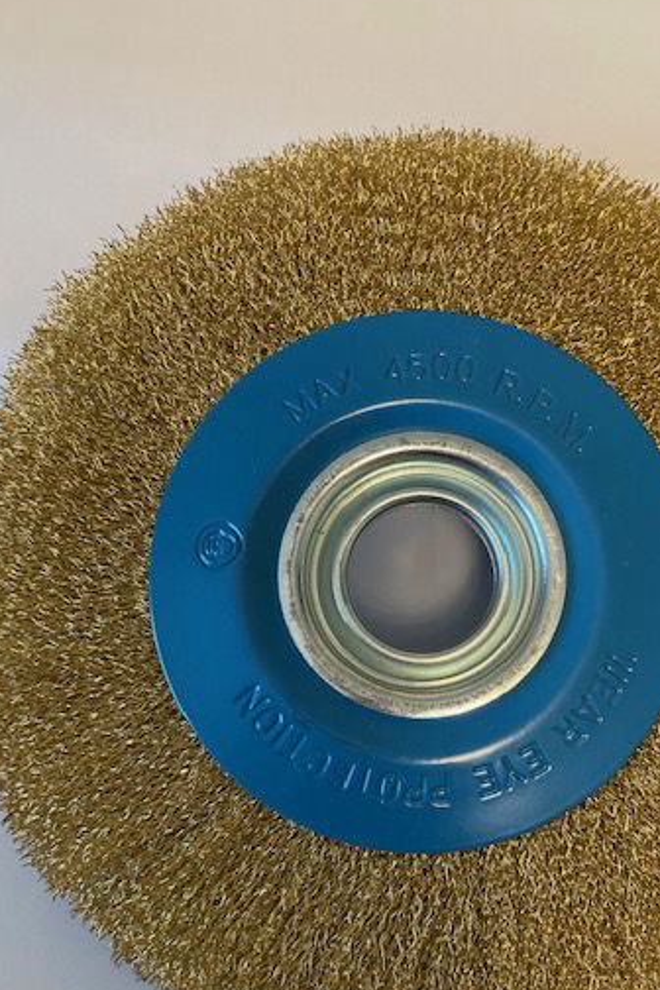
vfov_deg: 51.7
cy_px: 568
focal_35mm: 37
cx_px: 424
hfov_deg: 35.7
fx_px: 1017
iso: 160
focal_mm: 3.99
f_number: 1.8
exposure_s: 1/50
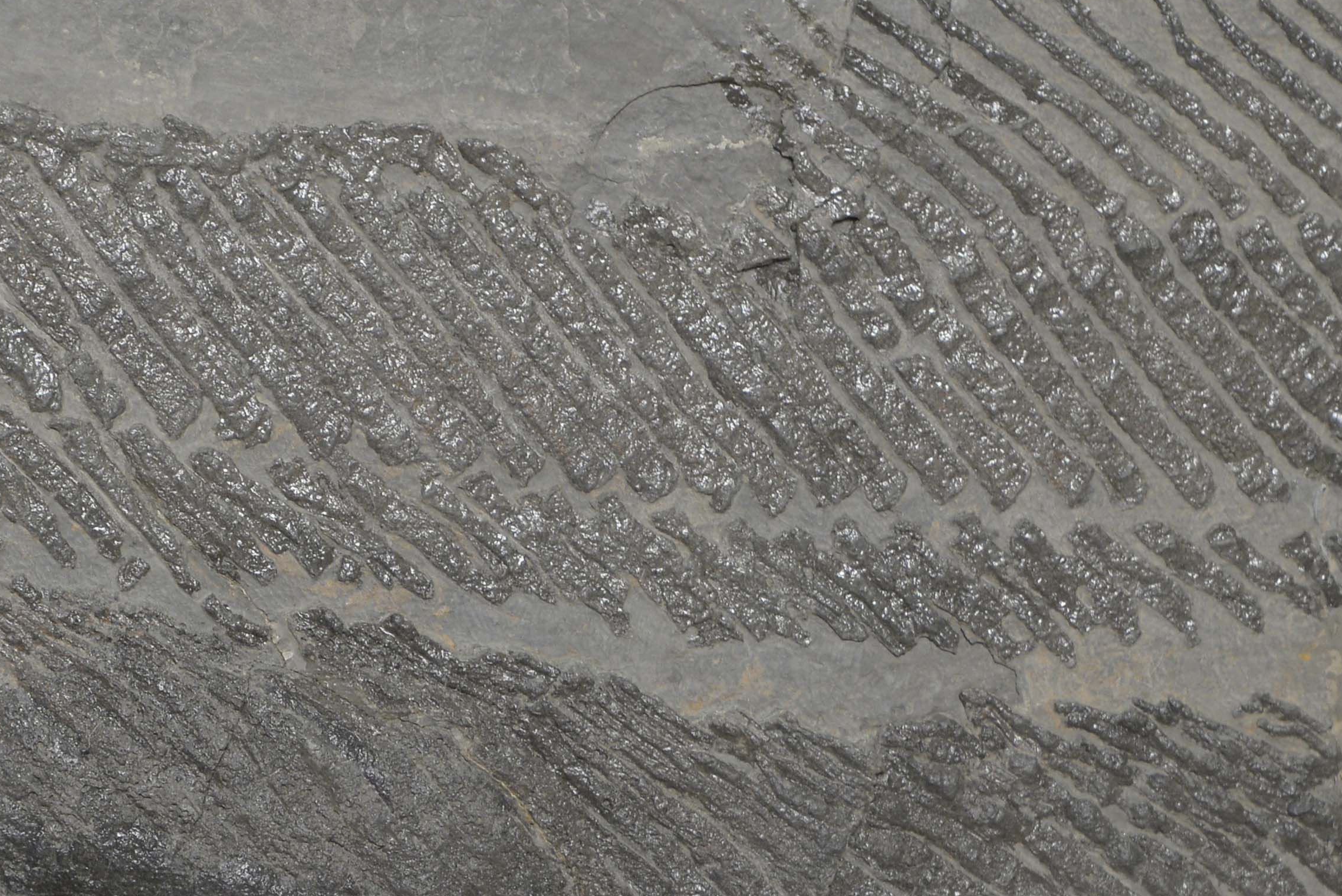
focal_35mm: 185
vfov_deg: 7.4
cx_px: 713
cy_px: 1026
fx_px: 6900
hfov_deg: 11.1
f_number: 4.8
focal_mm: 70
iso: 800
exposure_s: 1/30
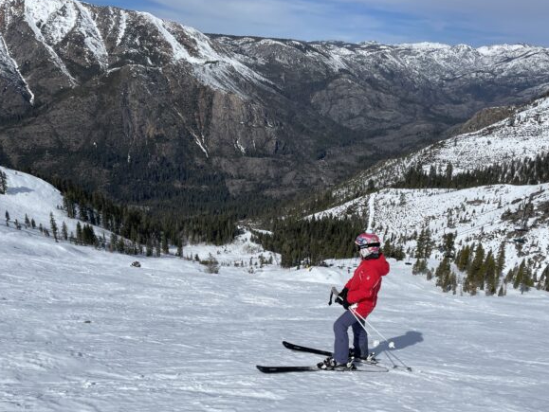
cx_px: 272
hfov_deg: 63.4
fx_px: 444
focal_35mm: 28
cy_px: 209
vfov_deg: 49.8
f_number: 1.6
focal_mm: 4.2
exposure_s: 1/10753
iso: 32
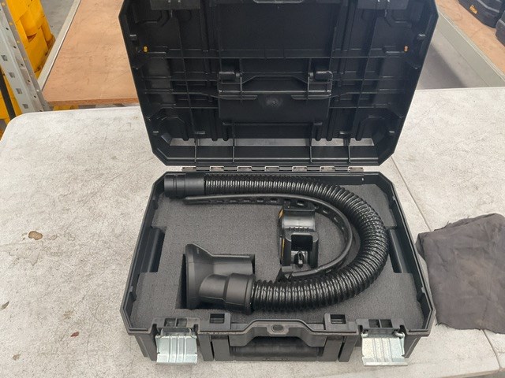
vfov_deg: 48.2
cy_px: 189
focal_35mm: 29
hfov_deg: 61.7
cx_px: 252
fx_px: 423
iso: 100
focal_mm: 3
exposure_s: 1/50
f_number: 1.8
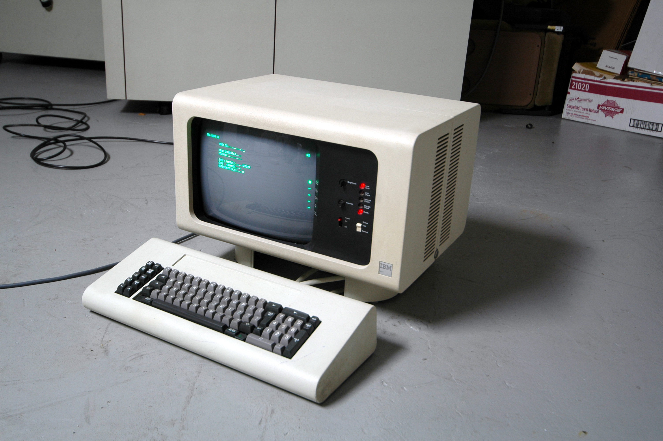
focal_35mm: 36
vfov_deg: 36.8
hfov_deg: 53.2
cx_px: 332
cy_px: 220
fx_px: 662
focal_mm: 24
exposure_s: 1/2
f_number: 5.6
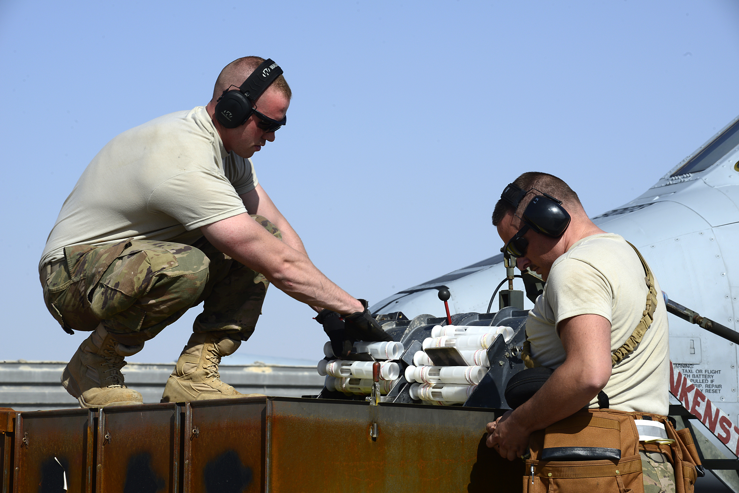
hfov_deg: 14.1
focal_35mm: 145
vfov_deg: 9.5
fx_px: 2977
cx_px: 370
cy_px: 246
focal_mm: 145
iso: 200
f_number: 16
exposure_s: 1/200
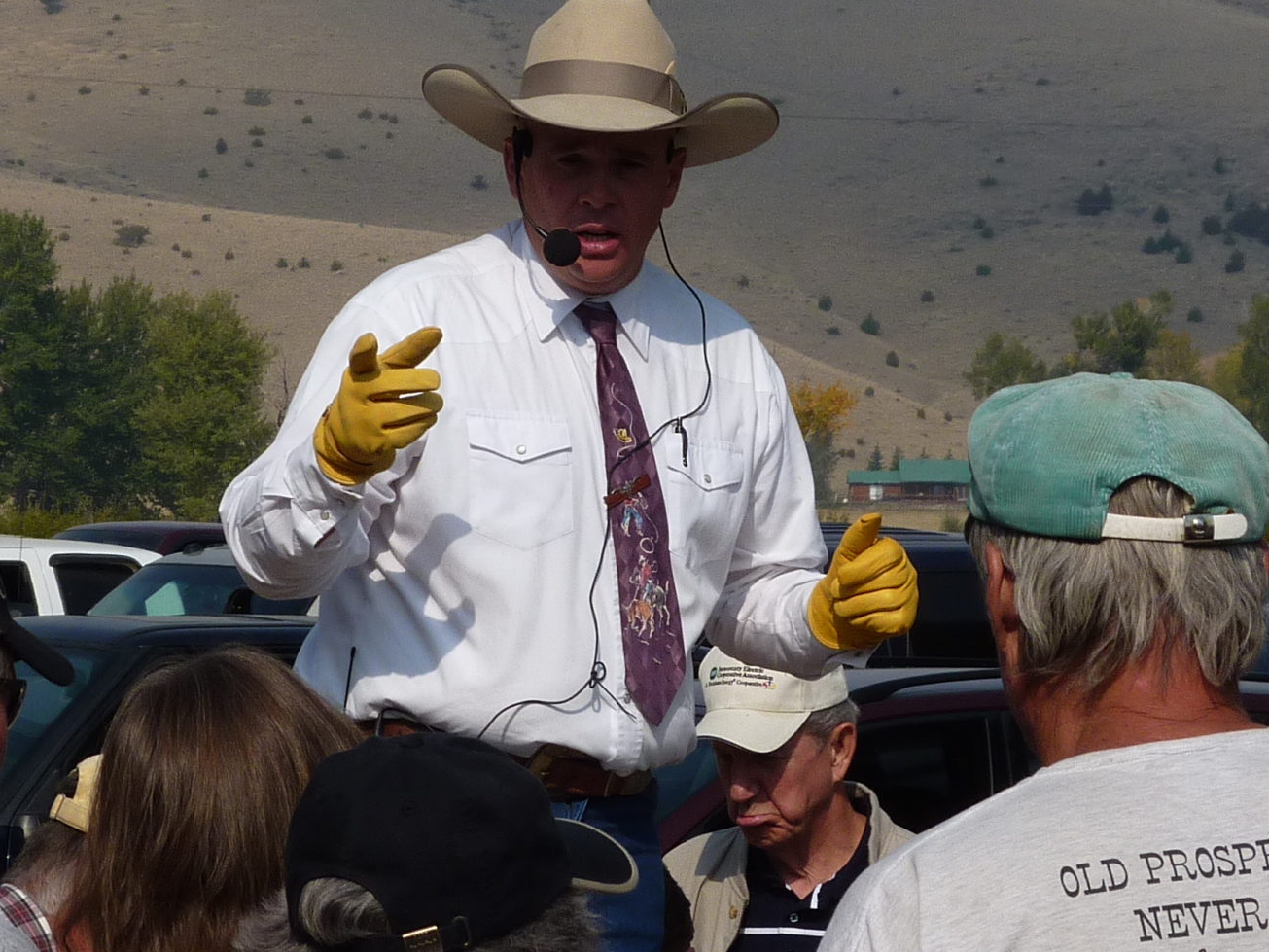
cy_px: 443
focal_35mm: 282
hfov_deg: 7.0
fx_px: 10339
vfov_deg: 5.3
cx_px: 524
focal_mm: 21
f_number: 5.6
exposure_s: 1/800
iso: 80
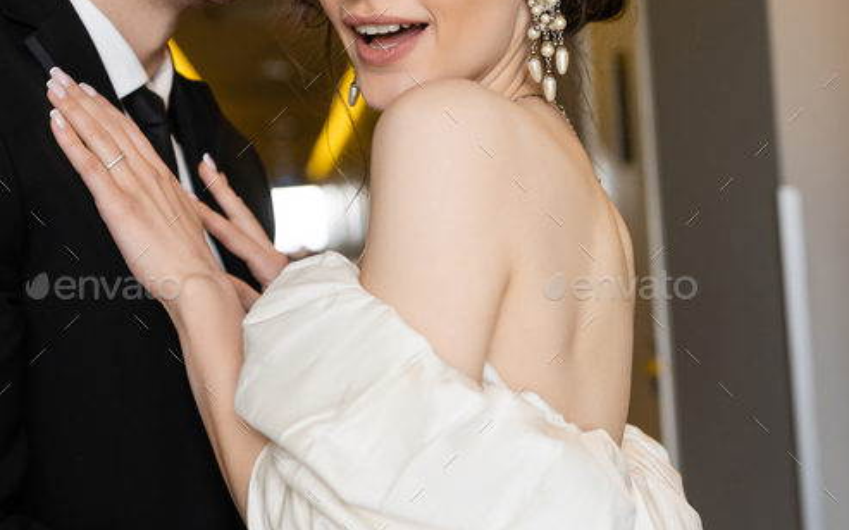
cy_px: 274
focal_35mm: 64
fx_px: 1481
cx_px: 356
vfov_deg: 20.3
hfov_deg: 31.9
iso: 640
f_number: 2.5
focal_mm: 35
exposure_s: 1/250
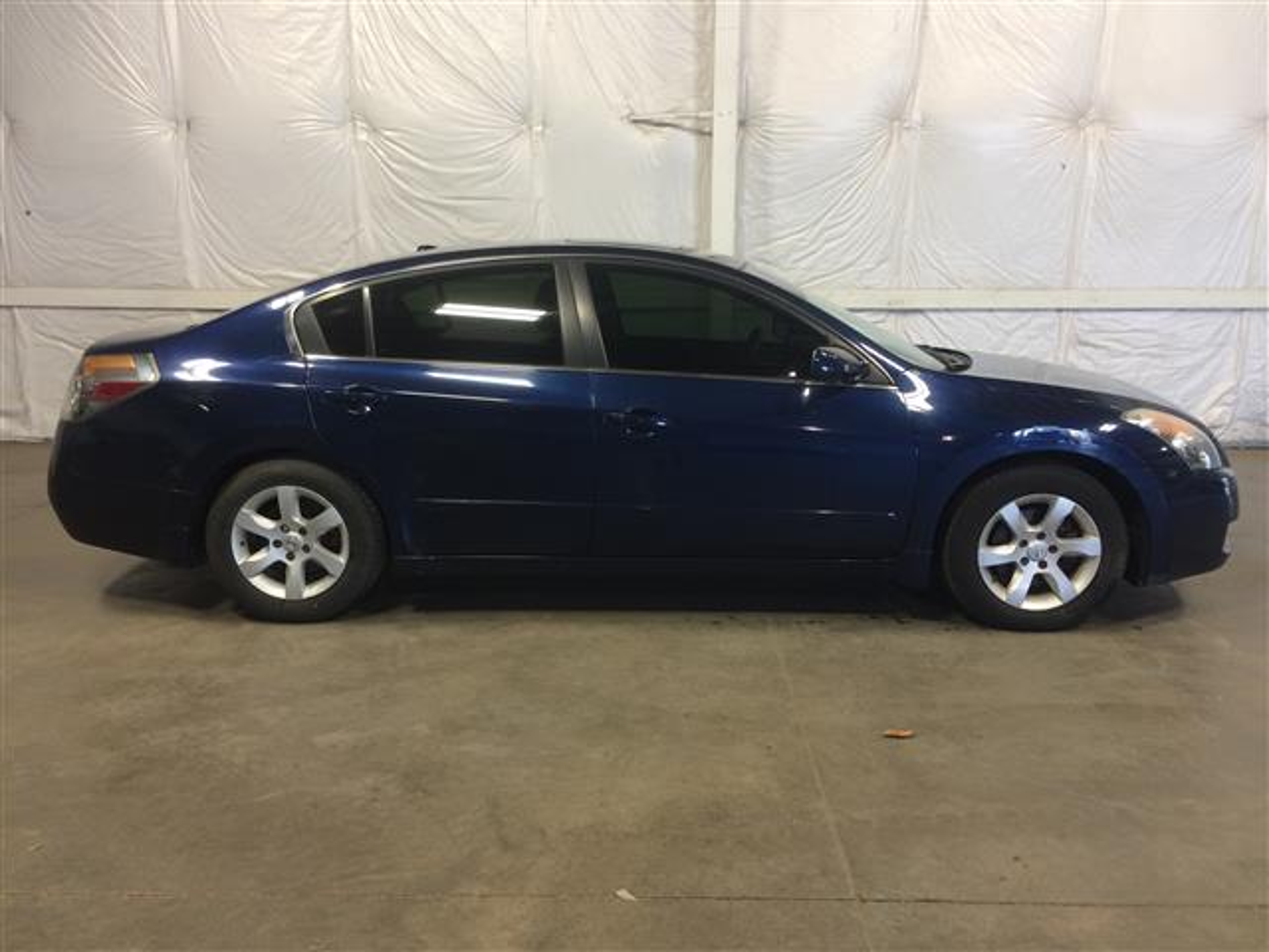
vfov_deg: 48.2
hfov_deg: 61.7
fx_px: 1063
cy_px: 476
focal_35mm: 29
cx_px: 634
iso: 64
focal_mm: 4.15
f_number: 2.2
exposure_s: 1/30
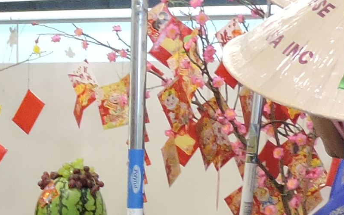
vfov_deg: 6.0
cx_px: -188
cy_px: 413
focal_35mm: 214
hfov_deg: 9.5
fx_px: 2006
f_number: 3.8
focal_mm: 6.3
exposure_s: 1/30
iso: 400
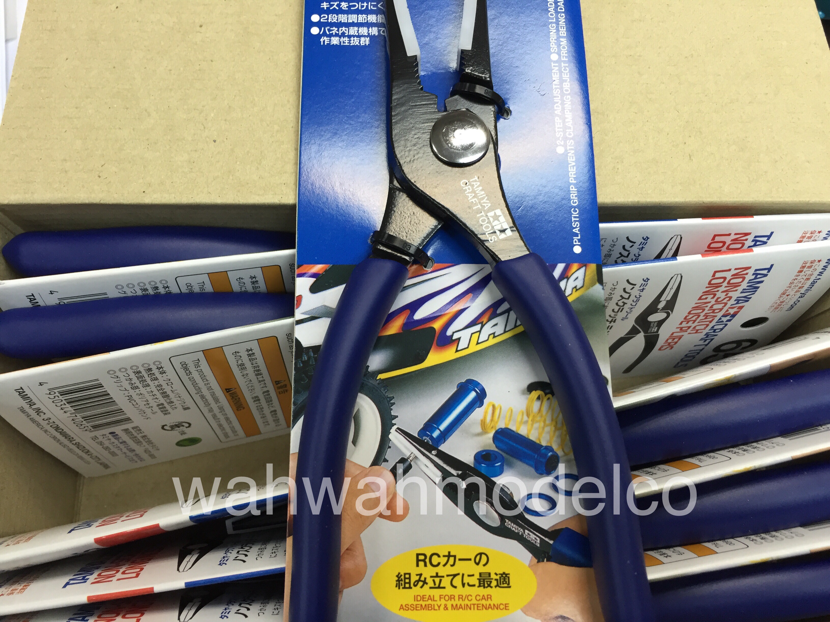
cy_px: 311
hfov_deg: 61.7
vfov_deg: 48.2
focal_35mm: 29
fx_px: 695
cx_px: 415
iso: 80
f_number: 2.2
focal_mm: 4.15
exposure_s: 1/33
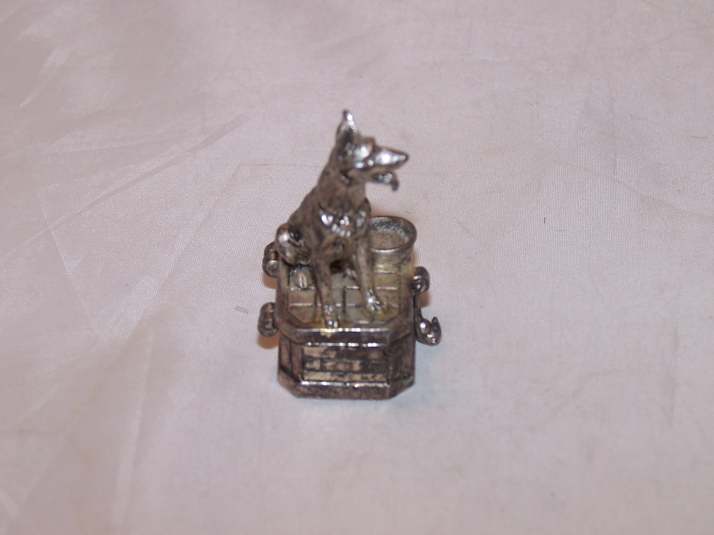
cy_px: 268
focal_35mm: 105
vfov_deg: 14.1
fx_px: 2166
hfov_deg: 18.7
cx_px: 357
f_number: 3.2
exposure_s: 1/90
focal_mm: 17.5
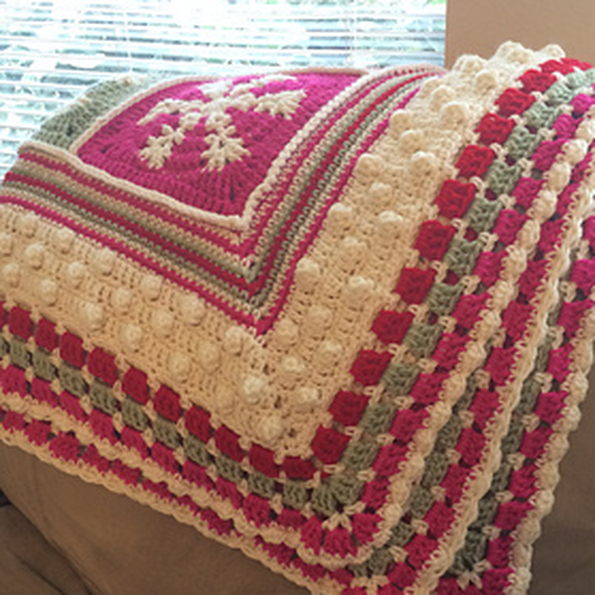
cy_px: 388
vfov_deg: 36.5
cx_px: 308
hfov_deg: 36.8
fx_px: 895
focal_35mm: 46
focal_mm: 4.15
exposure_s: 1/30
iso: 100
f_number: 2.2
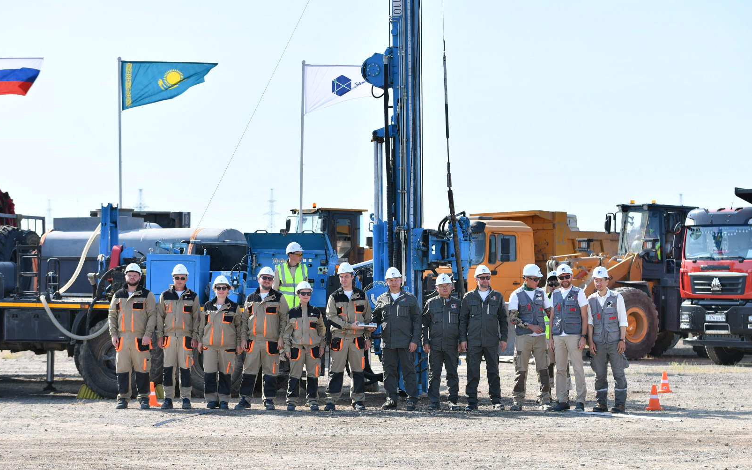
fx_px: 2213
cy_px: 253
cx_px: 374
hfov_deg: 19.3
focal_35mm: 108
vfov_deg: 12.1
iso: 100
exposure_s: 1/1600
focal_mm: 70
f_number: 3.2
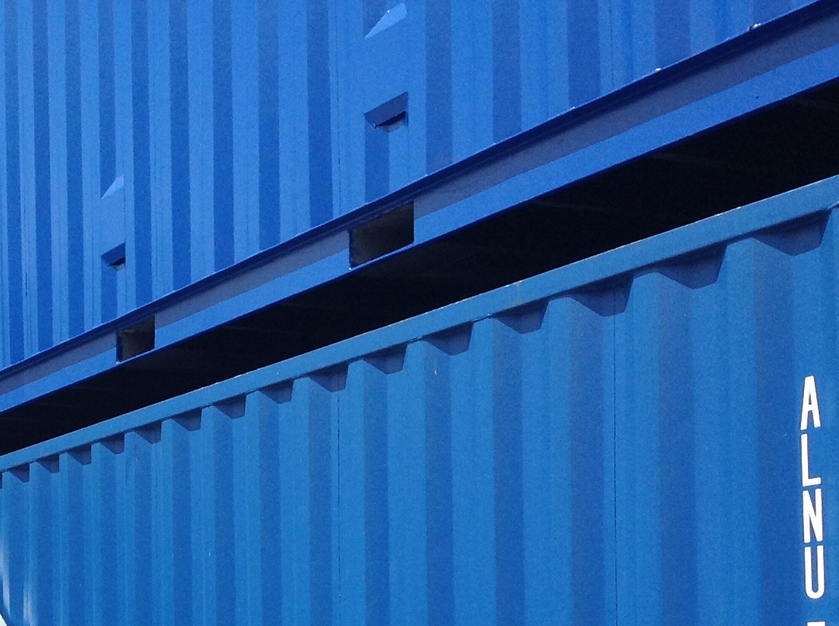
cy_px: 618
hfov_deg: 23.4
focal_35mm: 82
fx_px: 1984
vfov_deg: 17.5
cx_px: 113
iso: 50
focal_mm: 4.28
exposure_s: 1/2016
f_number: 2.4
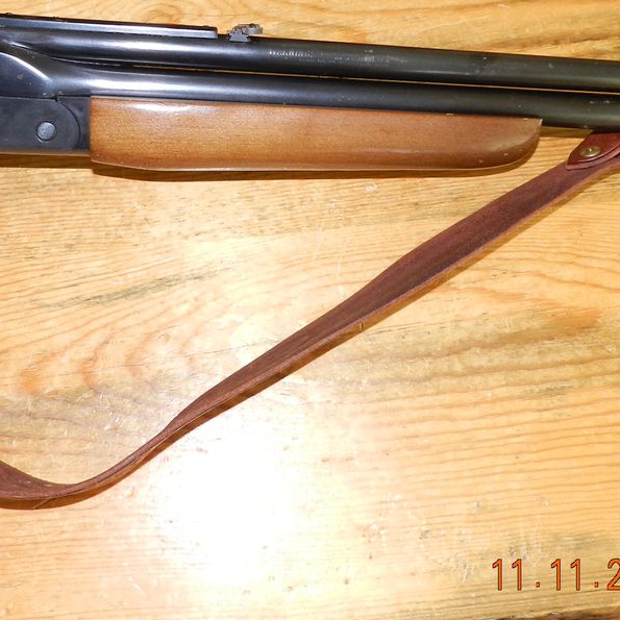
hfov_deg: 40.7
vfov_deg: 40.4
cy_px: 203
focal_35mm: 41
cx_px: 249
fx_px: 831
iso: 200
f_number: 3.4
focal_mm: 4
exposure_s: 1/30
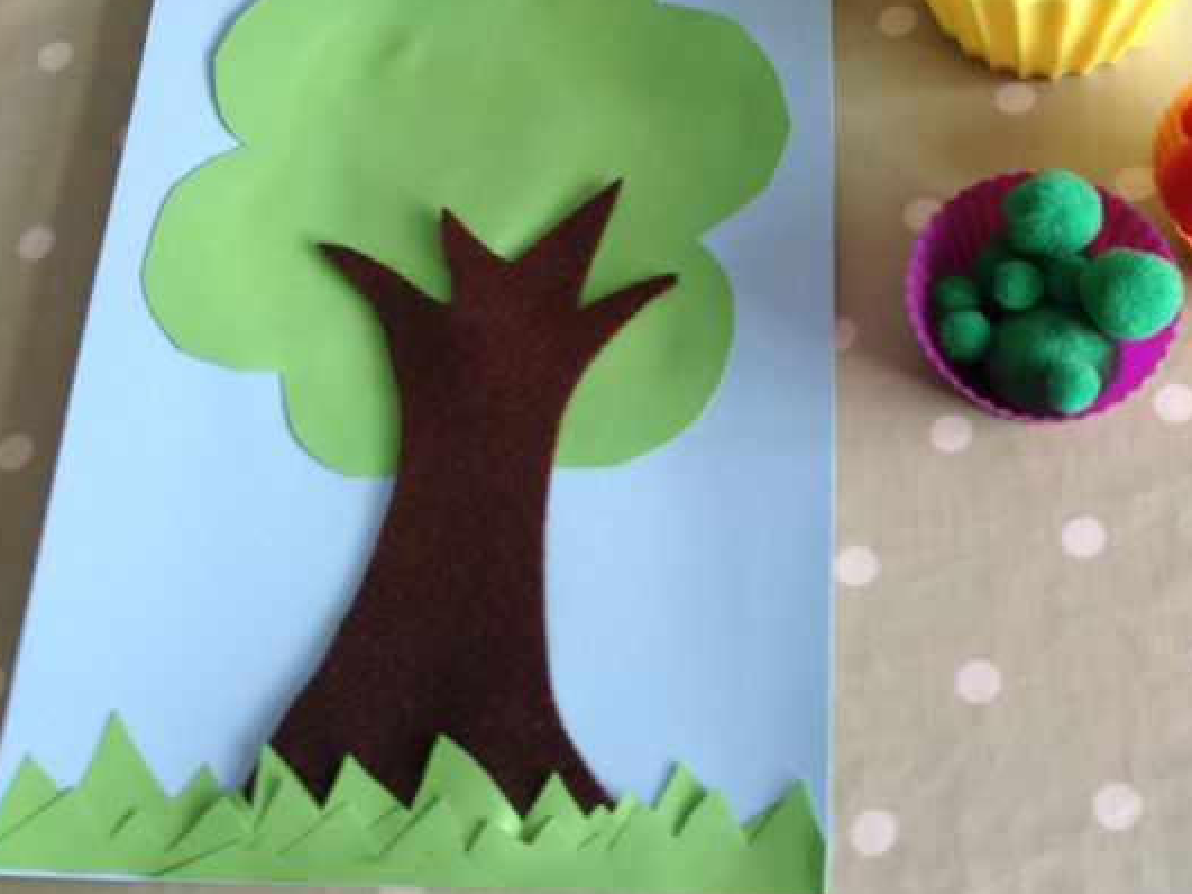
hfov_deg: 41.9
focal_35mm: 45
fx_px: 1549
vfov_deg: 32.1
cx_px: 715
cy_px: 348
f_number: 2.4
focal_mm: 4.28
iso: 50
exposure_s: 1/20
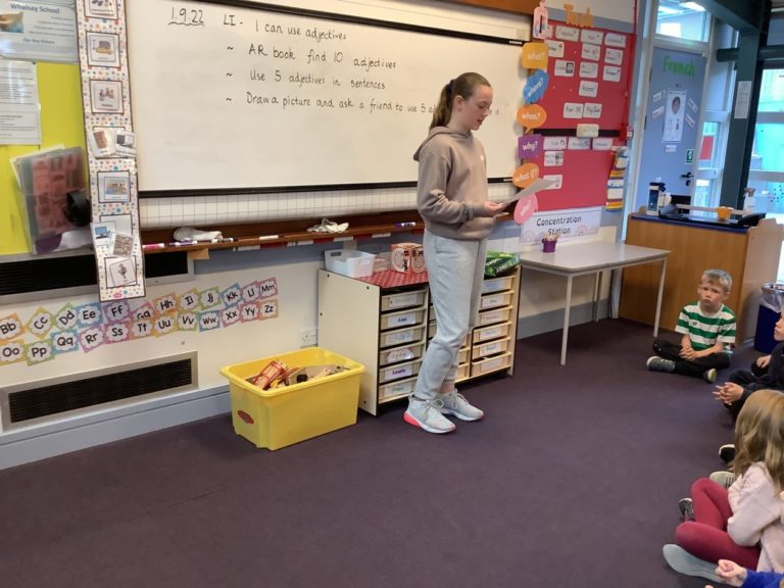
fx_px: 702
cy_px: 294
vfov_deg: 45.4
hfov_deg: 58.4
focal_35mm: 31
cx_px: 392
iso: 250
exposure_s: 1/60
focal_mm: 3.3
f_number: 2.4
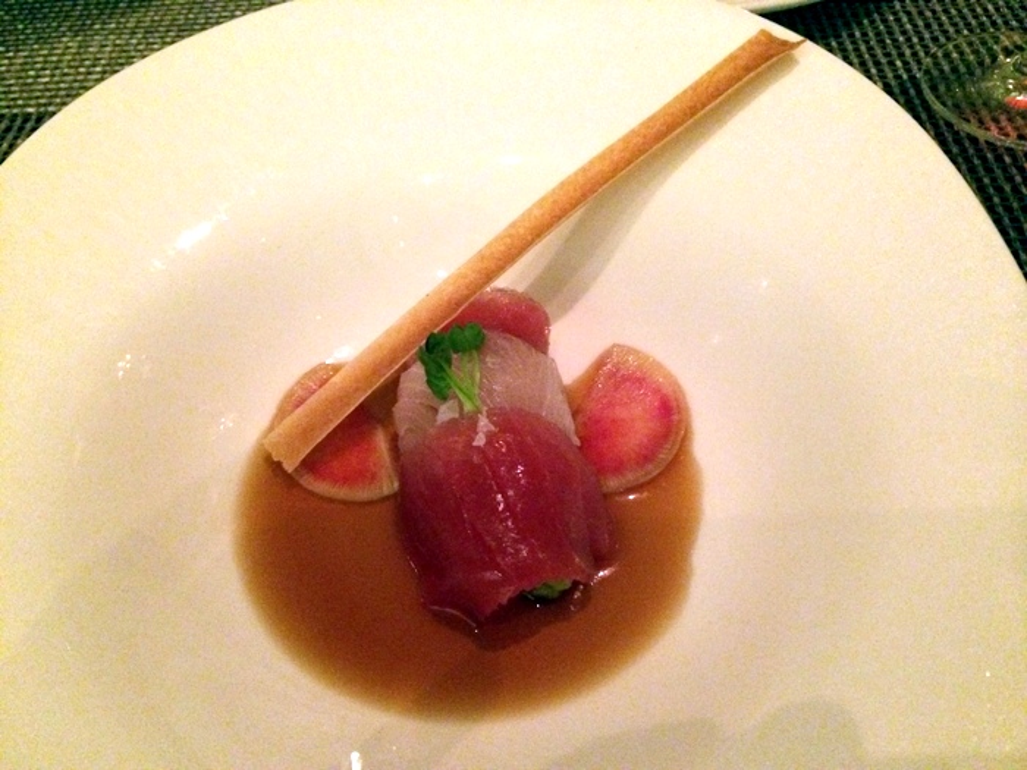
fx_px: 890
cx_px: 514
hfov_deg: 60.0
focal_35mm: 30
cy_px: 385
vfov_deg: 46.8
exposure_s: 1/15
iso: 800
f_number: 2.2
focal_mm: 4.12
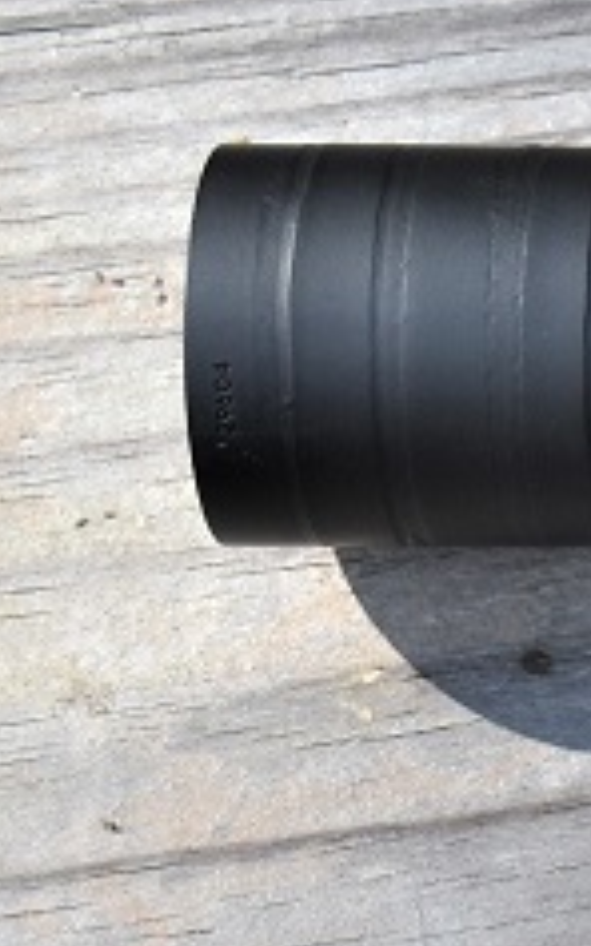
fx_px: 7968
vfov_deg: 6.8
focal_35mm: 309
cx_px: 2244
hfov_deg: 4.0
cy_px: 707
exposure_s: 1/250
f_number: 8
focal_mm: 40
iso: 110
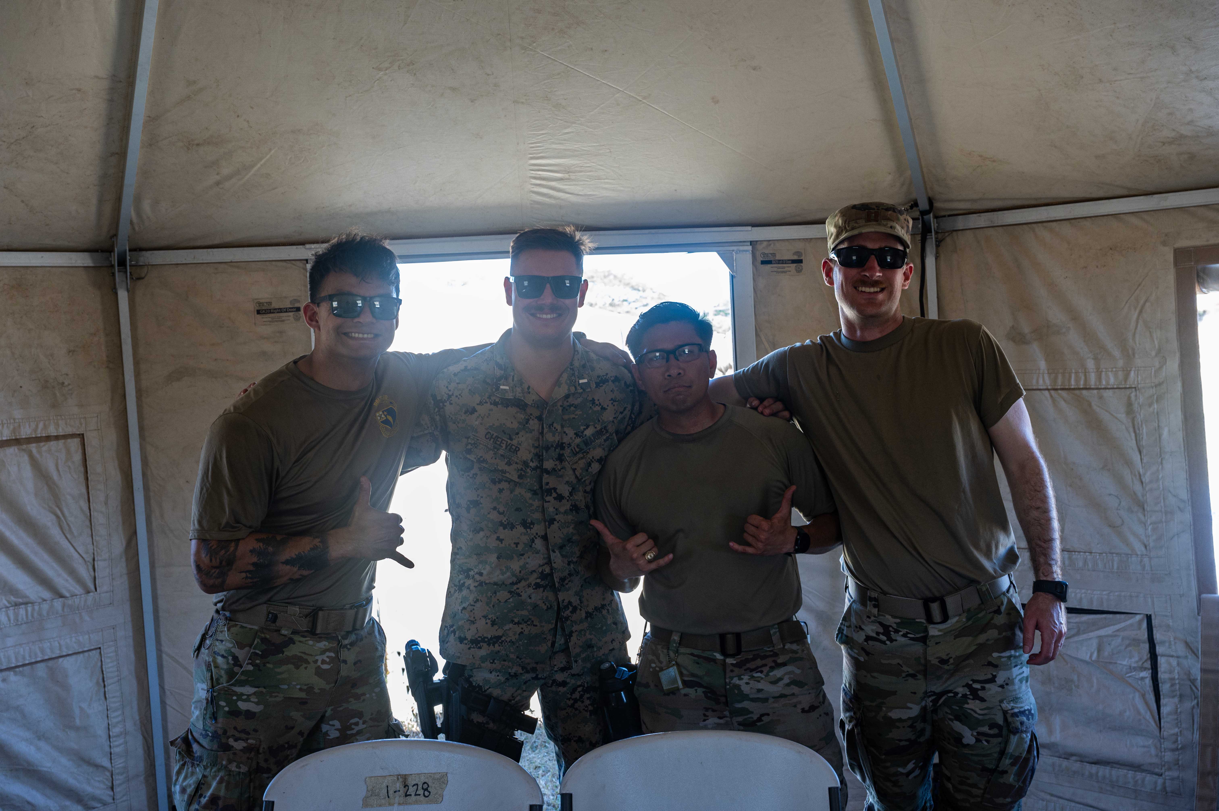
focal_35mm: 38
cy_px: 406
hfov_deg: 50.7
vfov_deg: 35.0
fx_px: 1286
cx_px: 610
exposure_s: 1/125
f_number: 6.3
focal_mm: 38
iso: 800
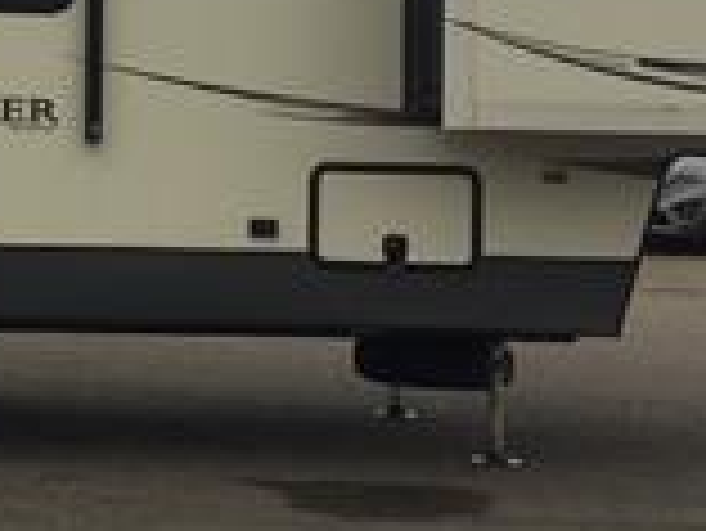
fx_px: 2408
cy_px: 4
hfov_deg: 15.6
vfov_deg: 12.4
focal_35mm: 118
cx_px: -283
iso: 32
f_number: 2.2
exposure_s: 1/2283
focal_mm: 4.15
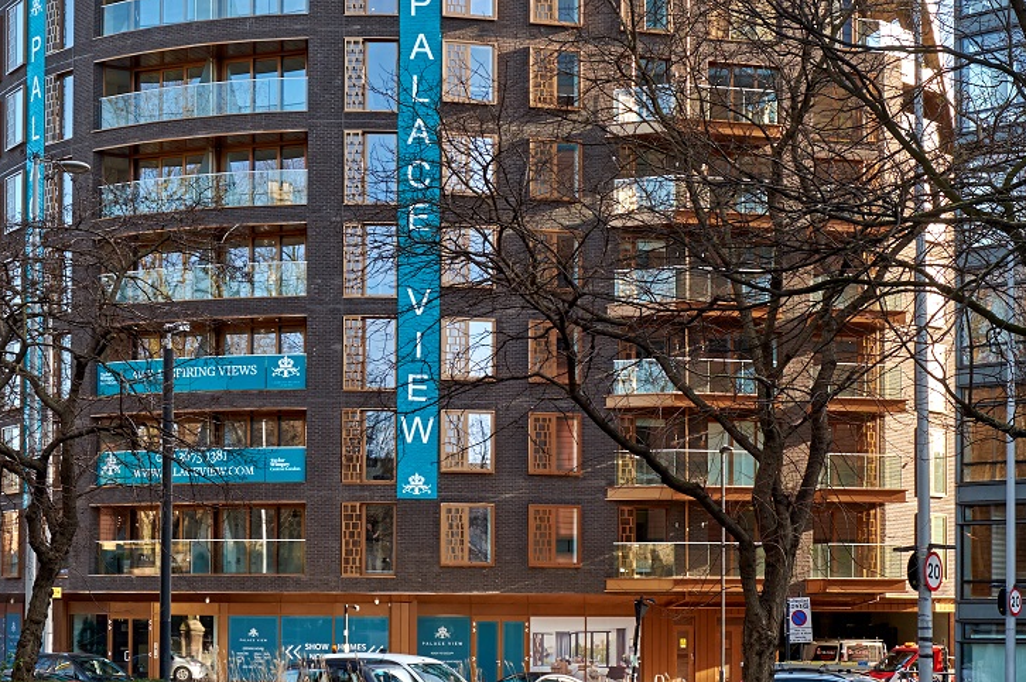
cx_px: 440
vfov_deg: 19.7
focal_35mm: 69
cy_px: 306
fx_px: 1965
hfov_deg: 29.2
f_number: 5
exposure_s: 1/125
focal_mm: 27.7
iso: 200
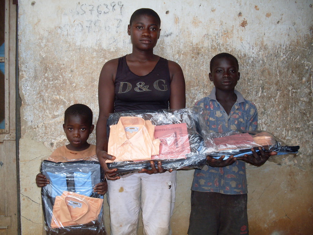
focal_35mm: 38
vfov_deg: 37.7
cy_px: 118
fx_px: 344
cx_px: 156
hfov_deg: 49.0
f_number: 2.8
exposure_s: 1/125
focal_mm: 6.3
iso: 80
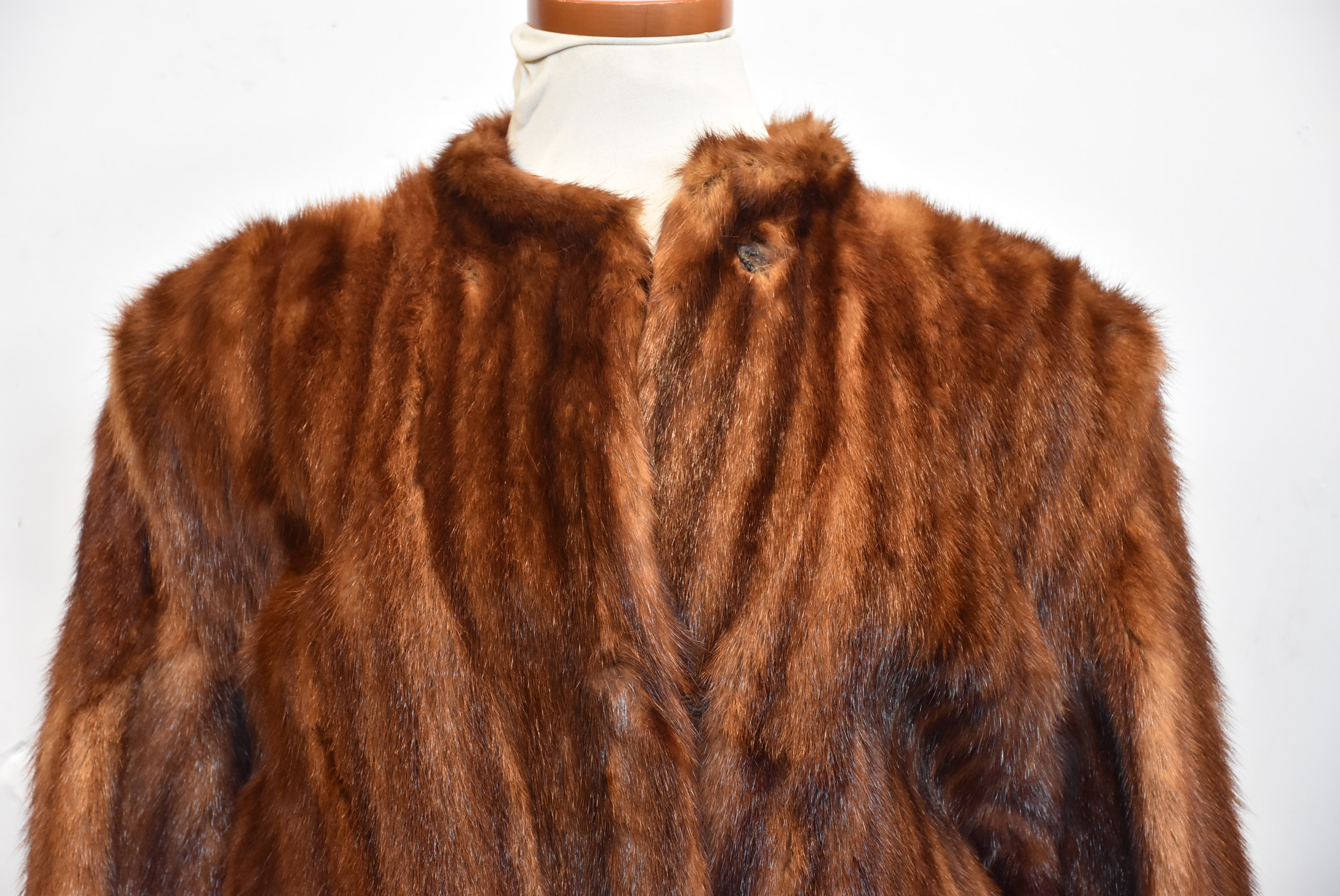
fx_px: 3911
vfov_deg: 13.1
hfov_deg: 19.4
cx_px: 670
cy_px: 448
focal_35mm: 105
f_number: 5
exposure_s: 1/40
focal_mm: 70
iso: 1600
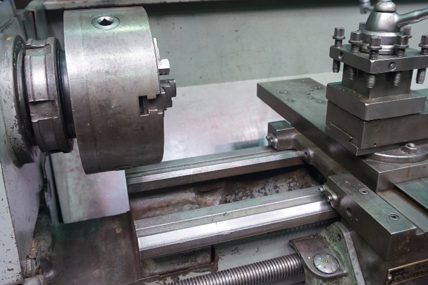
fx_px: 392
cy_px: 118
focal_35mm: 33
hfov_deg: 57.2
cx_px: 222
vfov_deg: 39.9
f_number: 4
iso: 1000
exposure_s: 1/60
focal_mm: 16
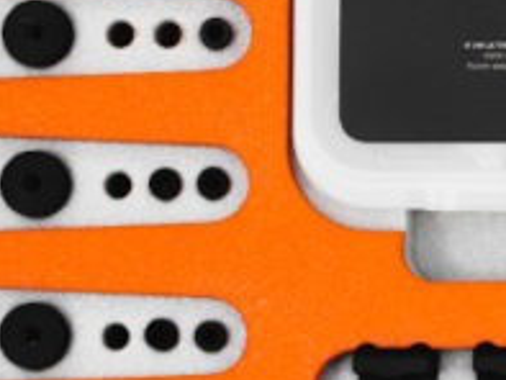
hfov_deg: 7.5
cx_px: 1089
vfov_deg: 5.9
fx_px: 3657
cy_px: 308
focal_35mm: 250
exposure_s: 1/125
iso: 640
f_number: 4
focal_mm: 50
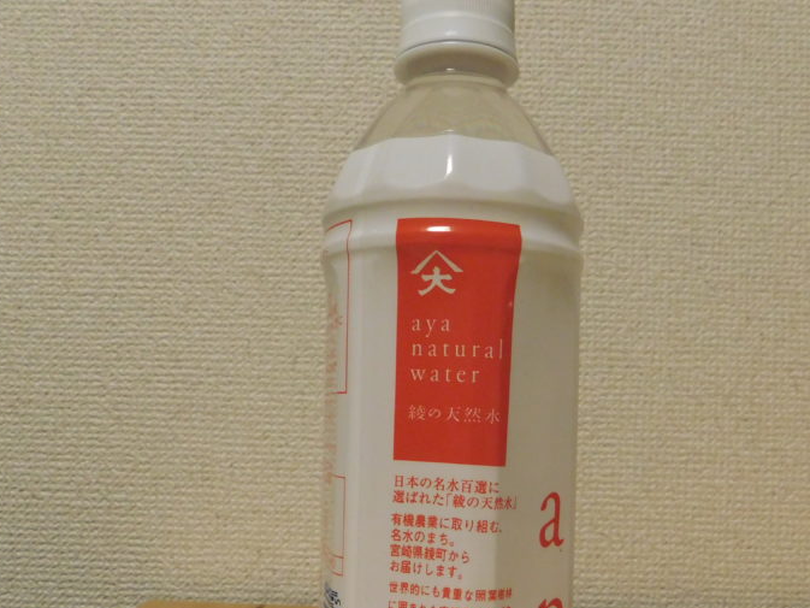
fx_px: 819
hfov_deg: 52.5
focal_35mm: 35
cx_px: 444
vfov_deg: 40.3
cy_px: 395
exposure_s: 1/20
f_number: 3
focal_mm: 4
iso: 400
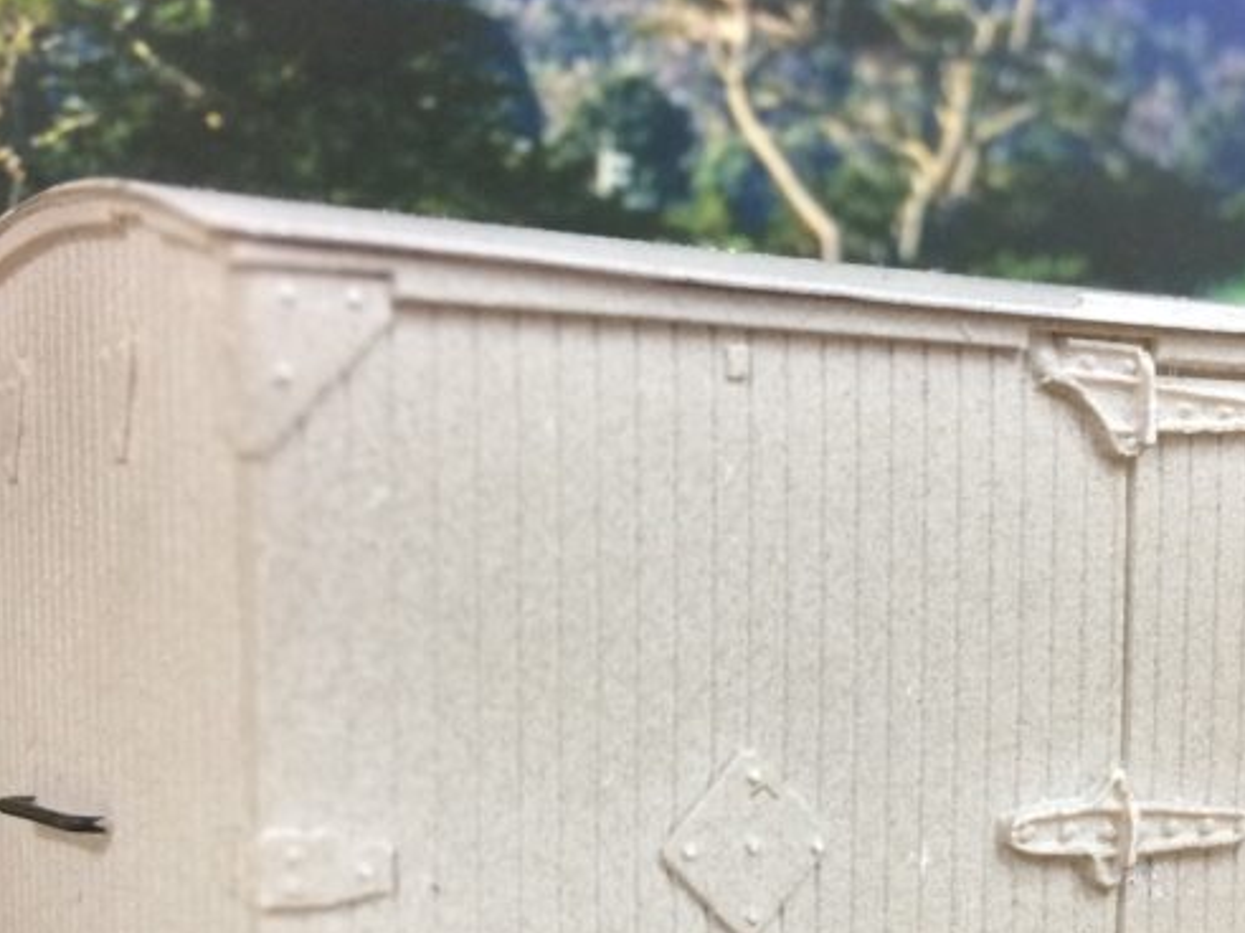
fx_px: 2265
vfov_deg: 22.6
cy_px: 882
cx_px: 863
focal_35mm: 63
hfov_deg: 30.4
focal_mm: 4.15
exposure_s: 1/33
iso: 80
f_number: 2.2
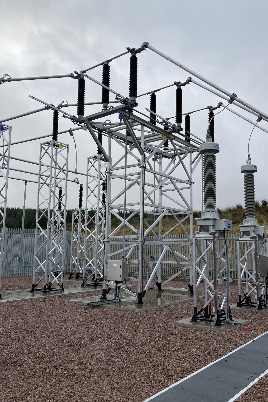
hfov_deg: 43.5
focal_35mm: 30
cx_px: 155
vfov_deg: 61.9
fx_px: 335
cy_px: 196
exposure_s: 1/376
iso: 20
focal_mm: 3.99
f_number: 1.8
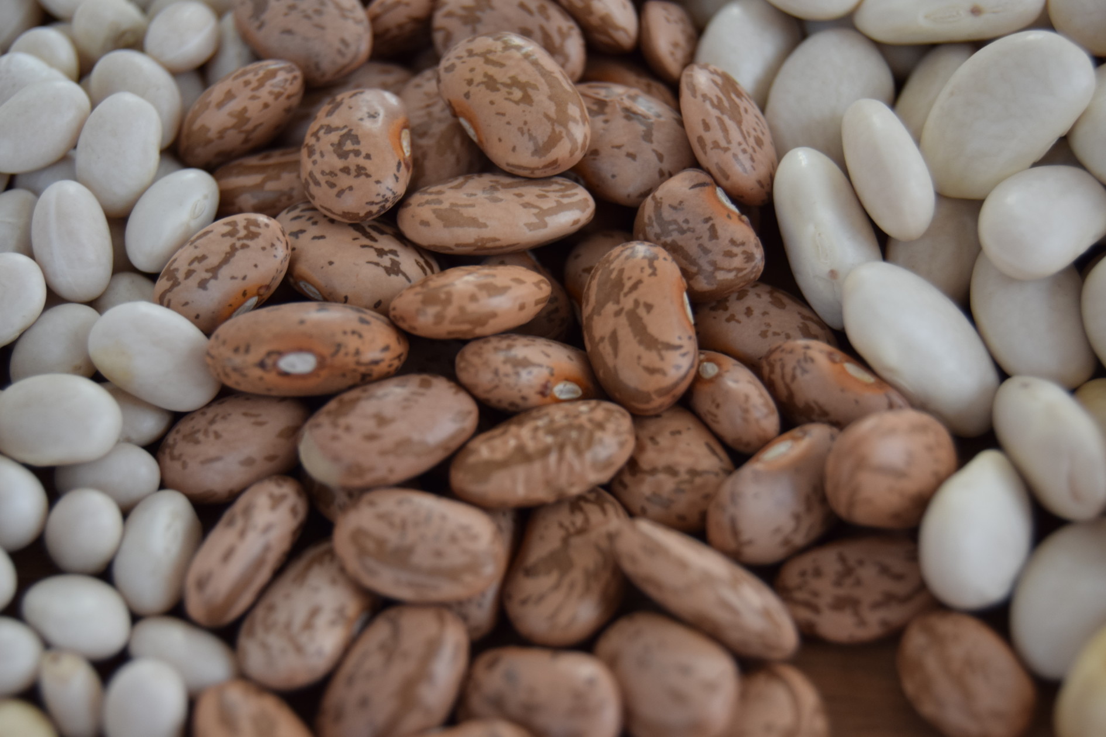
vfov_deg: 16.6
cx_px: 553
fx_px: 2534
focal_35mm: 82
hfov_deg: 24.6
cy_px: 368
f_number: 5.6
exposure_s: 1/60
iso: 500
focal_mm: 55
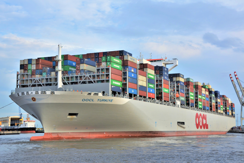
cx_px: 123
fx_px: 363
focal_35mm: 54
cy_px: 80
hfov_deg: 37.2
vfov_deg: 25.3
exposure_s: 1/250
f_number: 8
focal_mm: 35
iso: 200
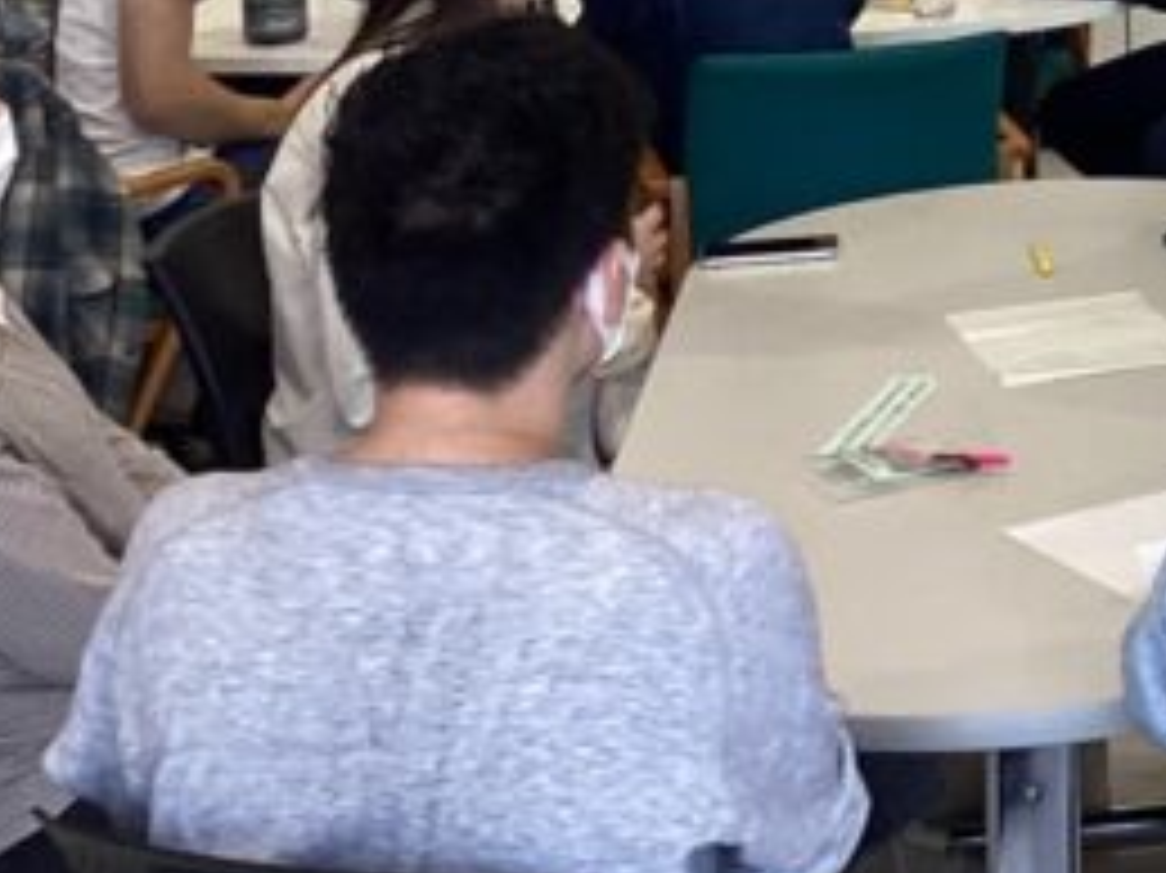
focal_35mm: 92
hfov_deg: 19.0
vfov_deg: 15.2
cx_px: 1702
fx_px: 3097
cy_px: -295
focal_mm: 3.3
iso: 50
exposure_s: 1/60
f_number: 2.4
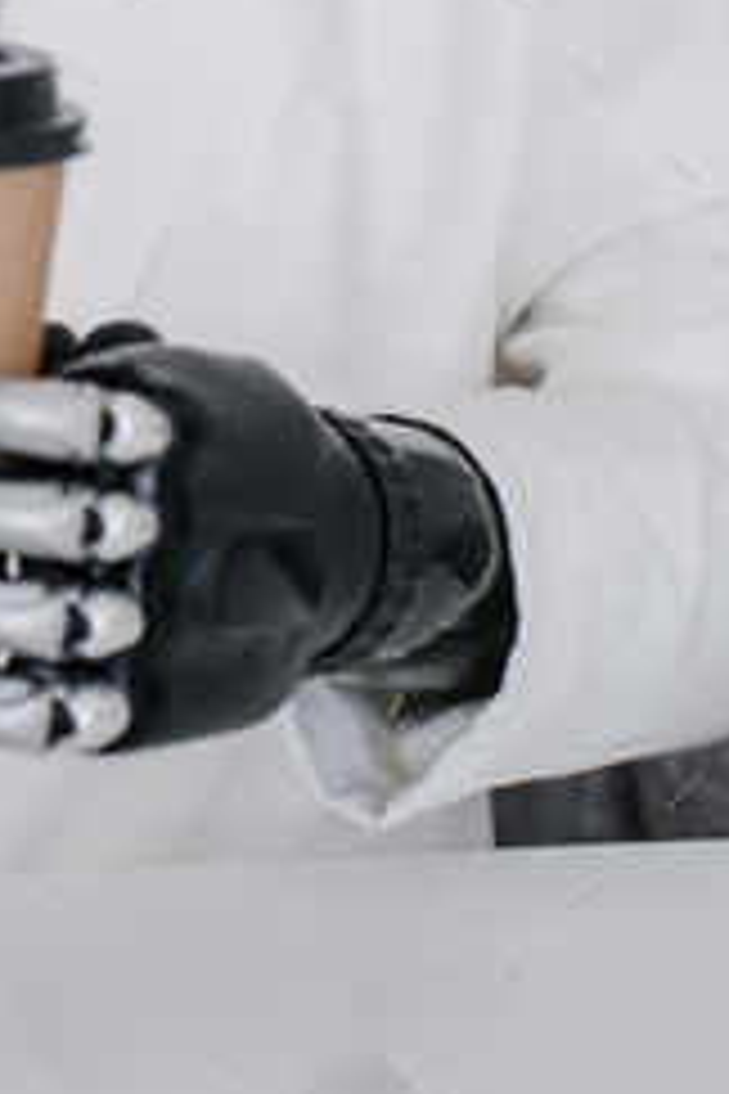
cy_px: -232
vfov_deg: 7.5
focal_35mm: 273
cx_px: -374
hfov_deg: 5.0
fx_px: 8292
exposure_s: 1/500
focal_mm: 75
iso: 320
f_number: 2.8
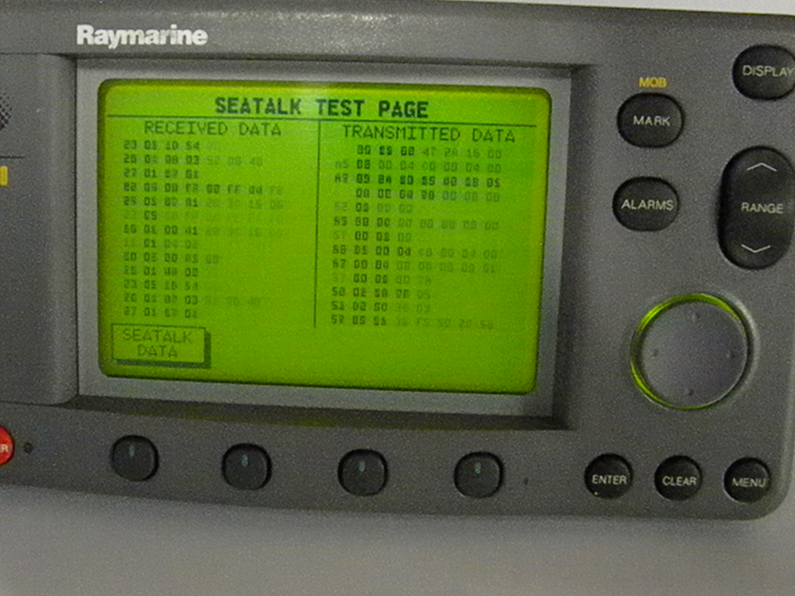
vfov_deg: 35.9
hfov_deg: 46.7
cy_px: 257
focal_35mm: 40
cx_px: 340
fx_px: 918
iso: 3200
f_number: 3.5
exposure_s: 1/39.4
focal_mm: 5
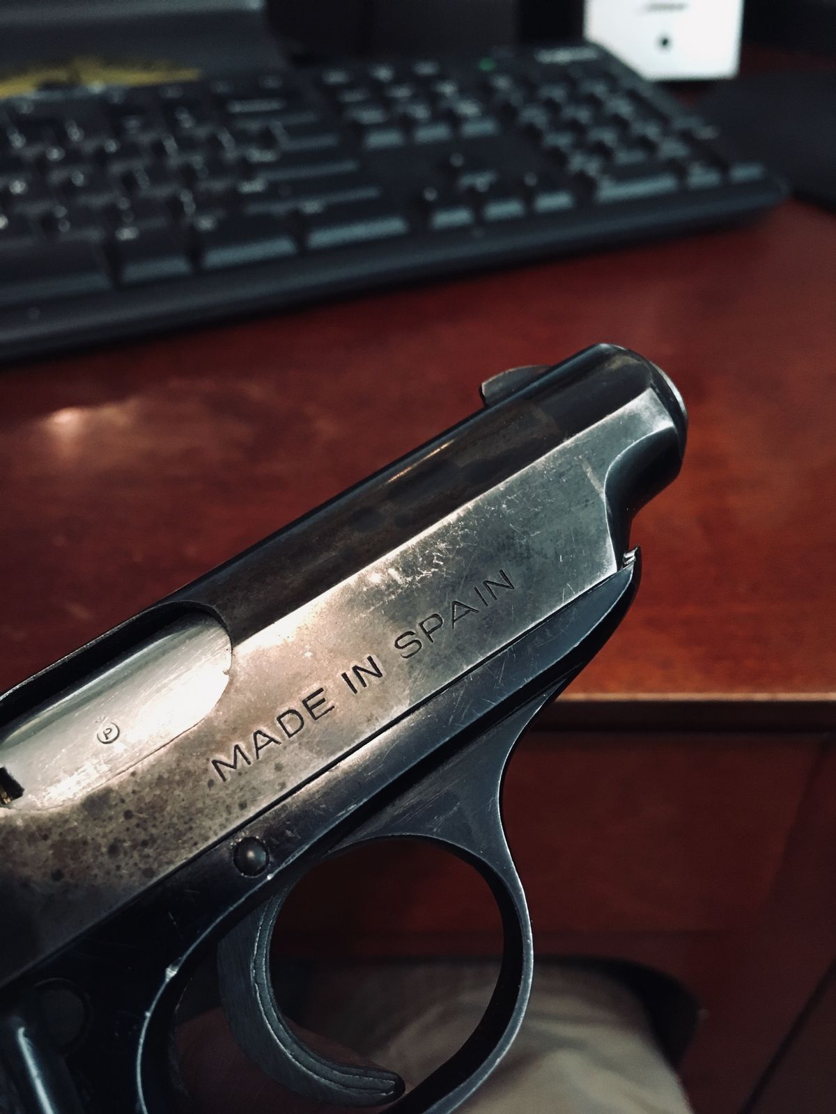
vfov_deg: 61.7
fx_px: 934
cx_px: 418
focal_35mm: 29
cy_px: 557
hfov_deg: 48.2
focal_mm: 4.15
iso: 200
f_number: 2.2
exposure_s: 1/15
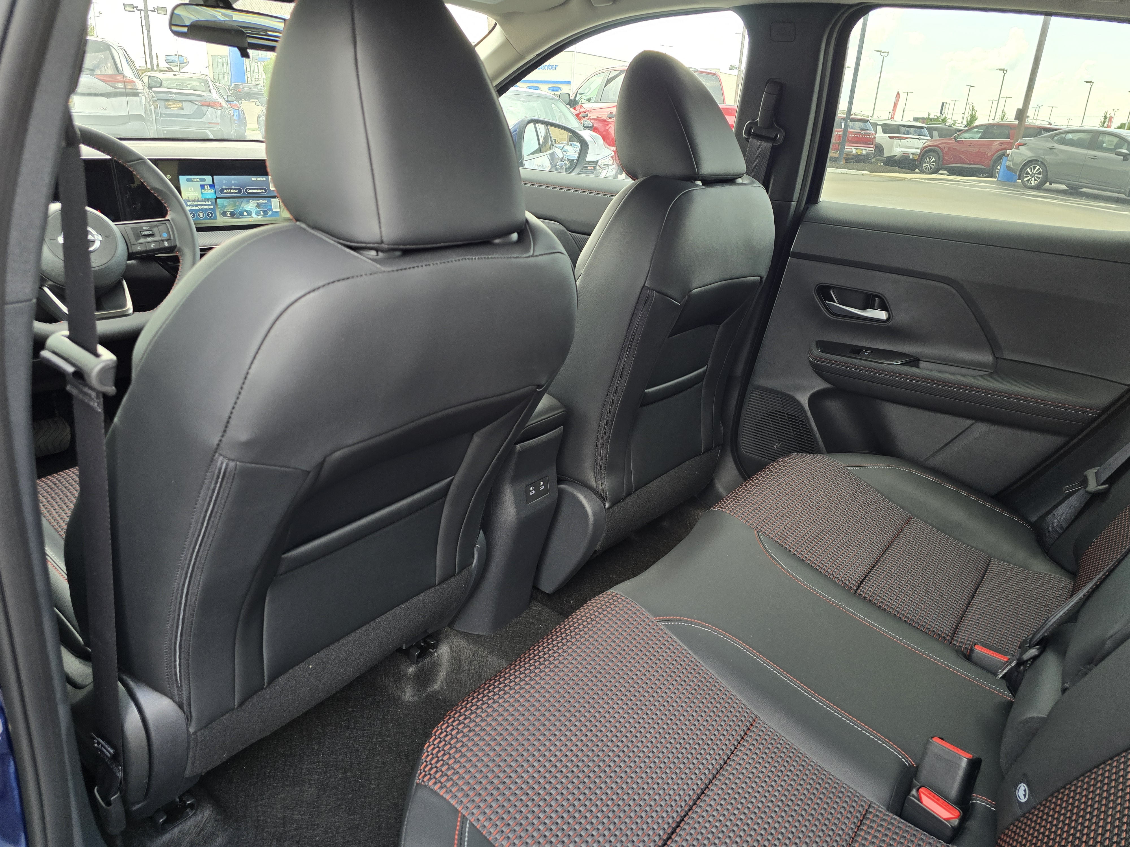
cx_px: 565
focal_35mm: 23
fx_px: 751
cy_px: 424
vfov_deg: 58.9
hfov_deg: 73.9
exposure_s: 1/180
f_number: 1.7
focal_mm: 6.3
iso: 80
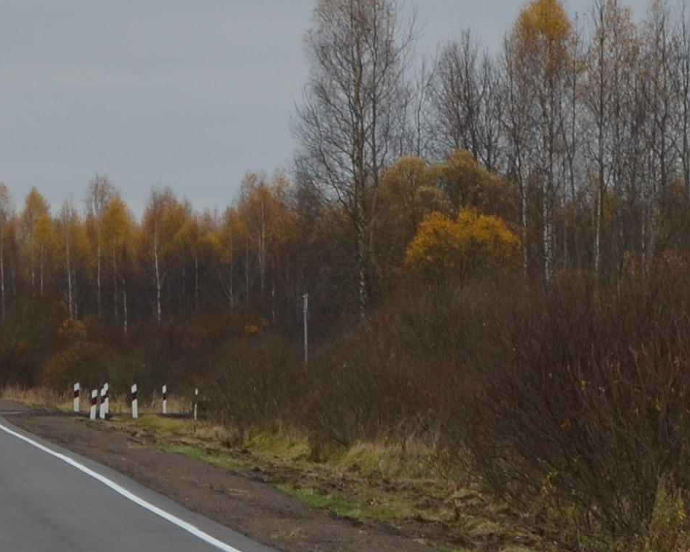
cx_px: -42
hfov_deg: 4.8
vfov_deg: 3.8
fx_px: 8219
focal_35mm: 402
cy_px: 221
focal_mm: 55
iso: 160
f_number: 7.1
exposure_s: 1/200
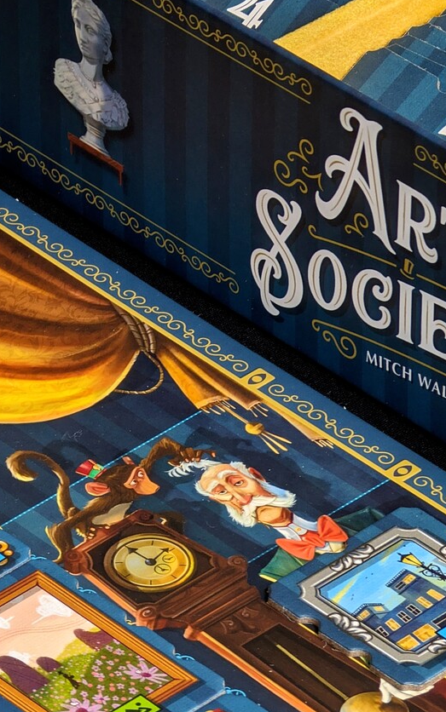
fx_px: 5558
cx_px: -298
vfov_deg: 7.3
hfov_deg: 4.6
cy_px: 565
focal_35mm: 286
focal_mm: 18
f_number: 2.8
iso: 40
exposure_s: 1/29.7
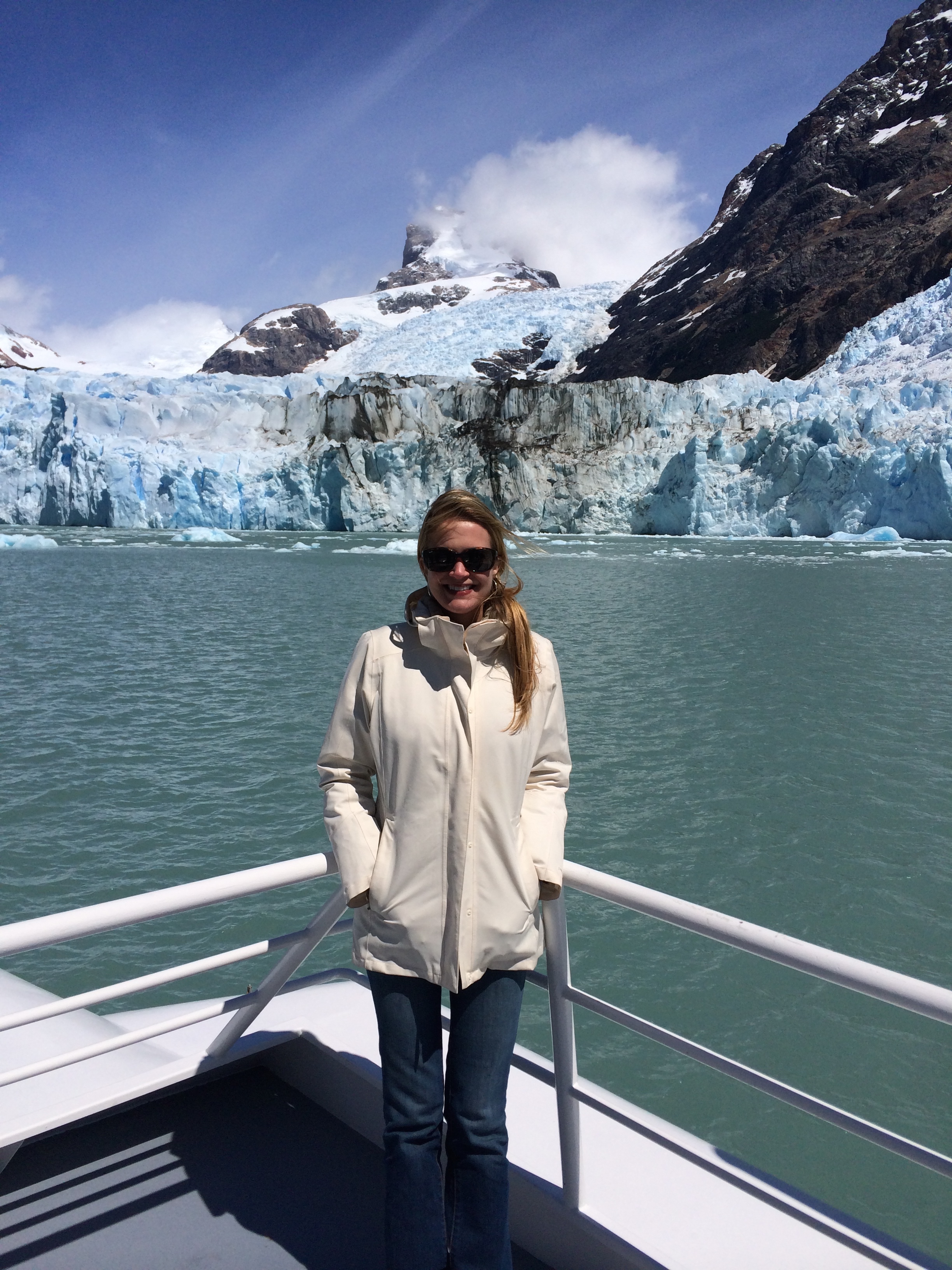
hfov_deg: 46.8
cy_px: 635
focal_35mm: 30
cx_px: 476
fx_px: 1100
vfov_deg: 60.0
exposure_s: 1/10309
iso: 40
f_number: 2.2
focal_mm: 4.12
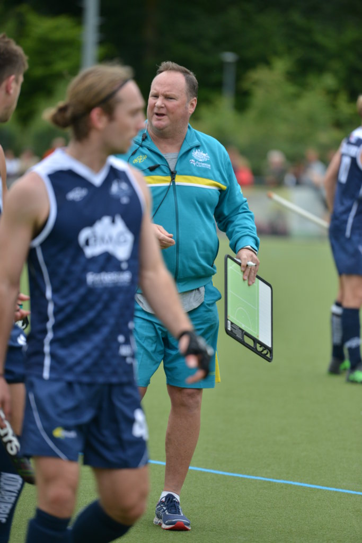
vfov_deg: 10.3
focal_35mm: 200
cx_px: 181
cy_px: 272
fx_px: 3015
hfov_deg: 6.9
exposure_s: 1/8000
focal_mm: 200
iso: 640
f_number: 2.8
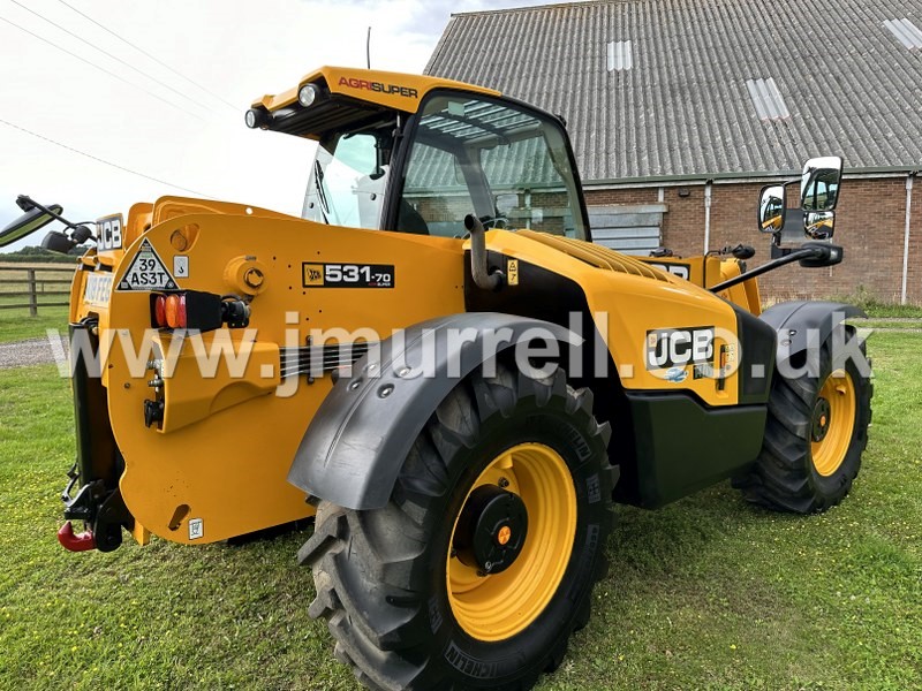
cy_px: 346
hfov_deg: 71.6
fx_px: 639
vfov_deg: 56.8
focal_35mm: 24
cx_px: 461
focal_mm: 6.86
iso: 100
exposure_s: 1/166
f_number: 1.78
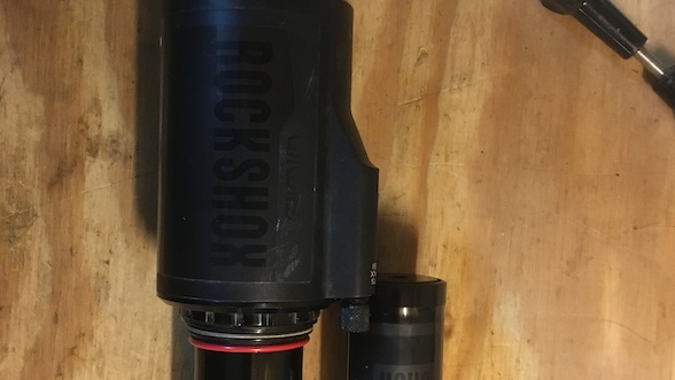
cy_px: 226
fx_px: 770
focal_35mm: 43
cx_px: 340
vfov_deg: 27.7
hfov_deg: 47.3
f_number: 2.2
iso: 200
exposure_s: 1/15
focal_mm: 4.15
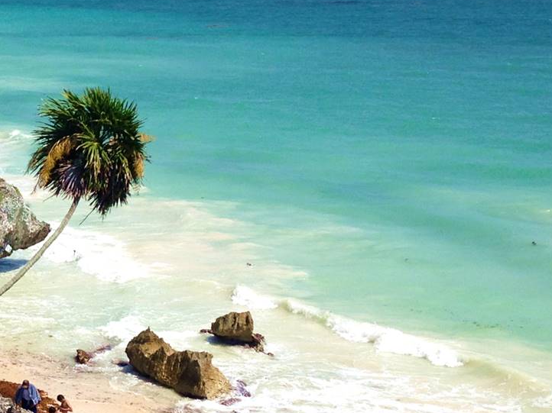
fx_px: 1546
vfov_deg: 15.2
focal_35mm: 97
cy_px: 168
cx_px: -132
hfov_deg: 19.0
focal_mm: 4.12
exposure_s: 1/2358
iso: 50
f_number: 2.4
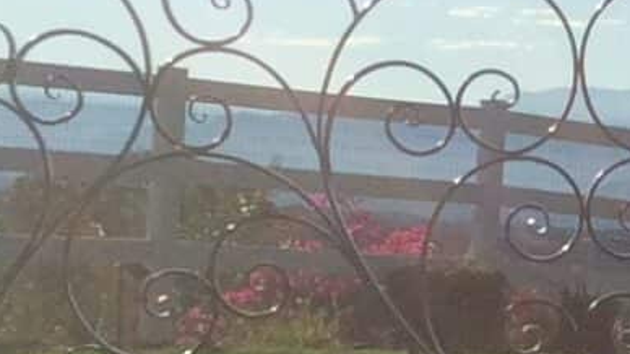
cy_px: 234
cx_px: 1367
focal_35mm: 237
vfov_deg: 5.1
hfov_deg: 8.5
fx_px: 3958
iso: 32
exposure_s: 1/3012
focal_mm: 3.3
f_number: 2.4
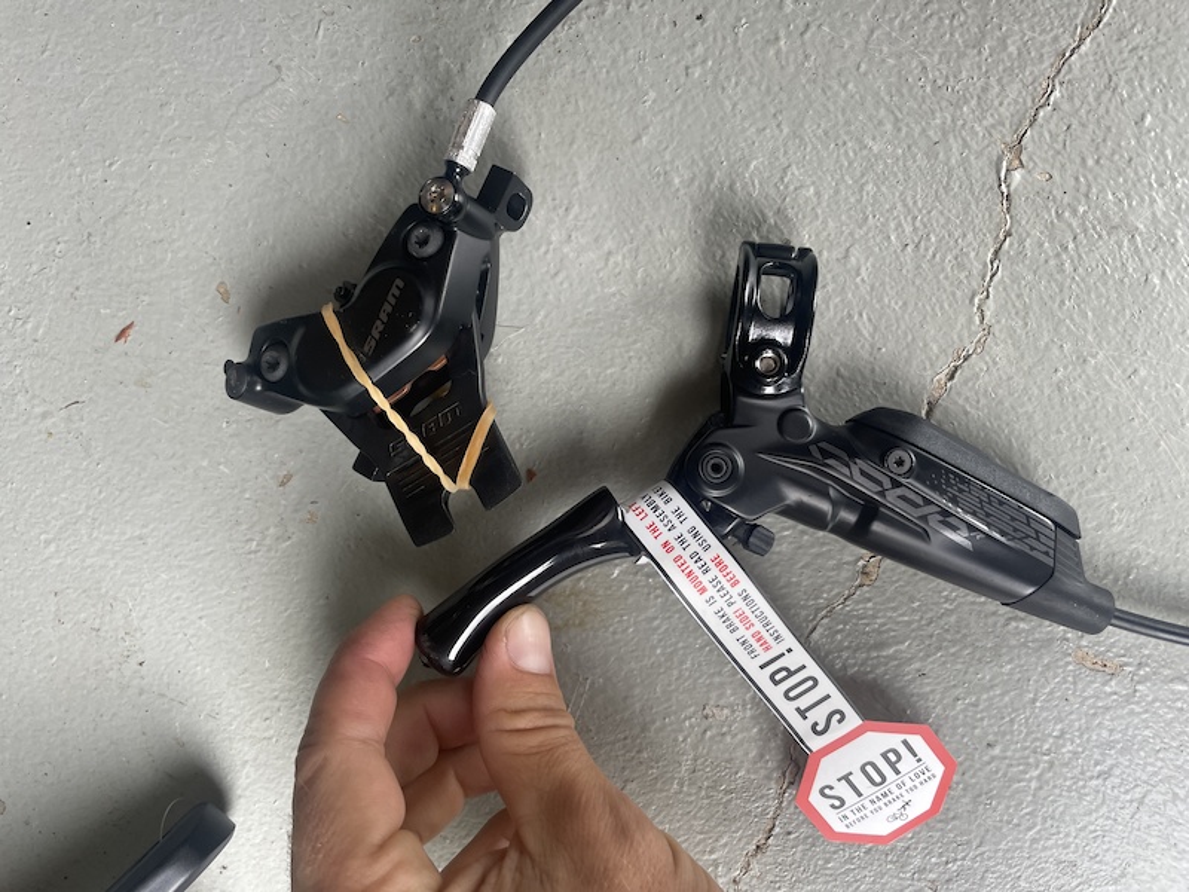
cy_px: 446
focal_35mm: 26
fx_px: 893
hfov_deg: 67.3
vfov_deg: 53.1
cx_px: 594
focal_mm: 4.2
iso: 50
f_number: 1.6
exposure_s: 1/121
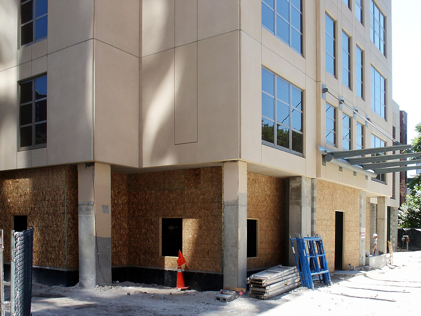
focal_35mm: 35
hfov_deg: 52.6
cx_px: 210
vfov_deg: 40.7
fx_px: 426
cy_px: 158
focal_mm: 7.19
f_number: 6.7
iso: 64
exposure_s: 1/60
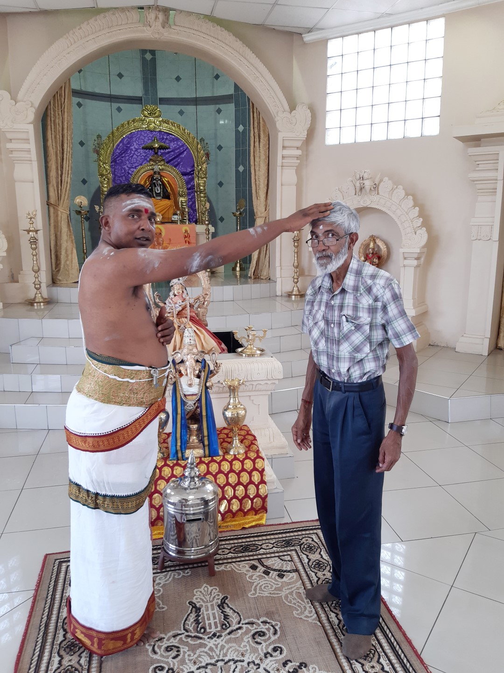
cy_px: 336
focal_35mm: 26
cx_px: 252
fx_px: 505
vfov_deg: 67.3
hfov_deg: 53.1
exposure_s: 1/50
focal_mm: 3.92
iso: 40
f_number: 1.7
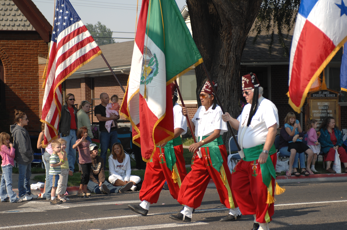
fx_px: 1011
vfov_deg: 13.0
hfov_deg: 19.5
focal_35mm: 105
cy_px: 115
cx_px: 174
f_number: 4
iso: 200
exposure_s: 1/2000
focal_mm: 70
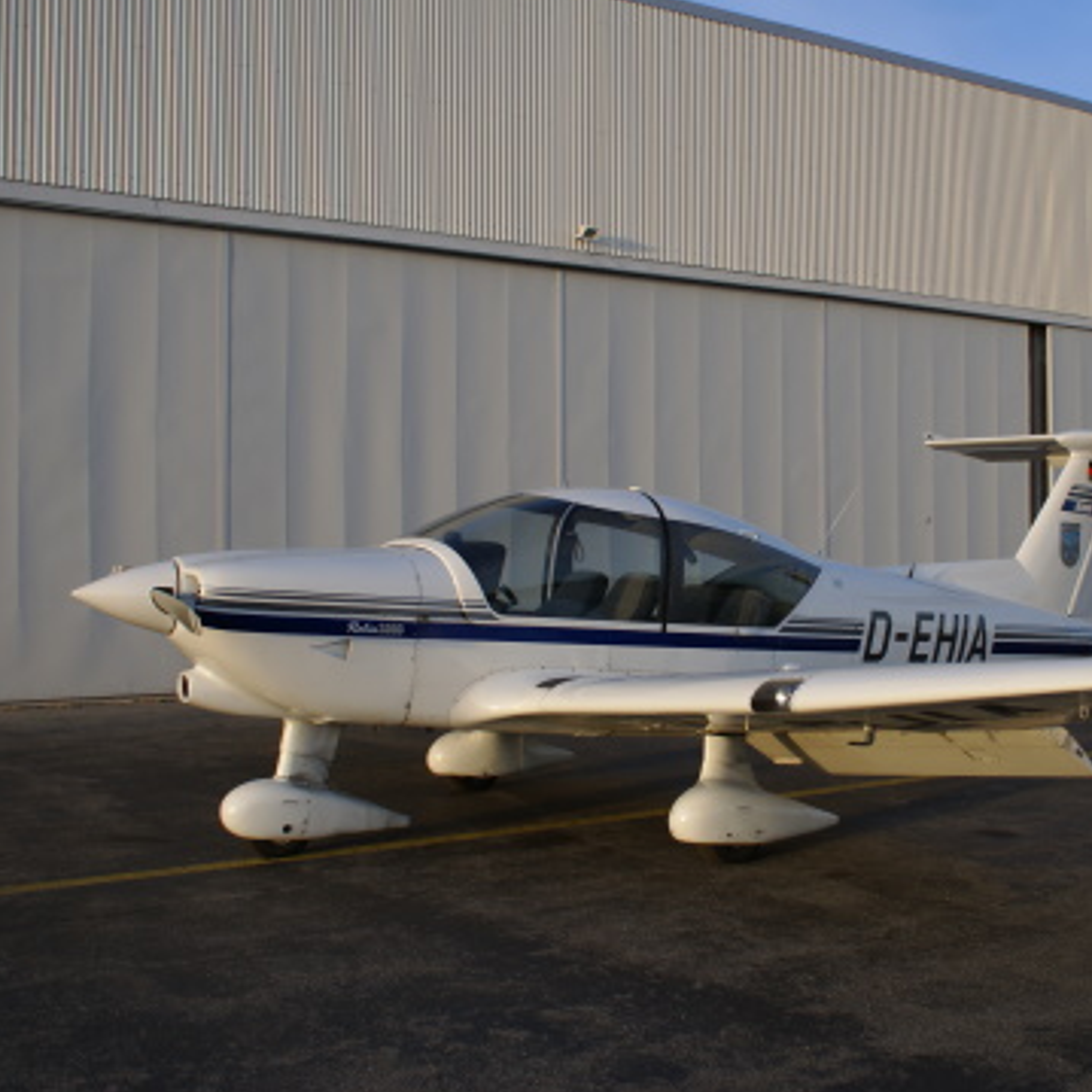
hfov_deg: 38.7
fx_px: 1535
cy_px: 535
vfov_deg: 39.2
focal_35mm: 43
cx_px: 727
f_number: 4
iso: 100
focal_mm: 22
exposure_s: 1/320
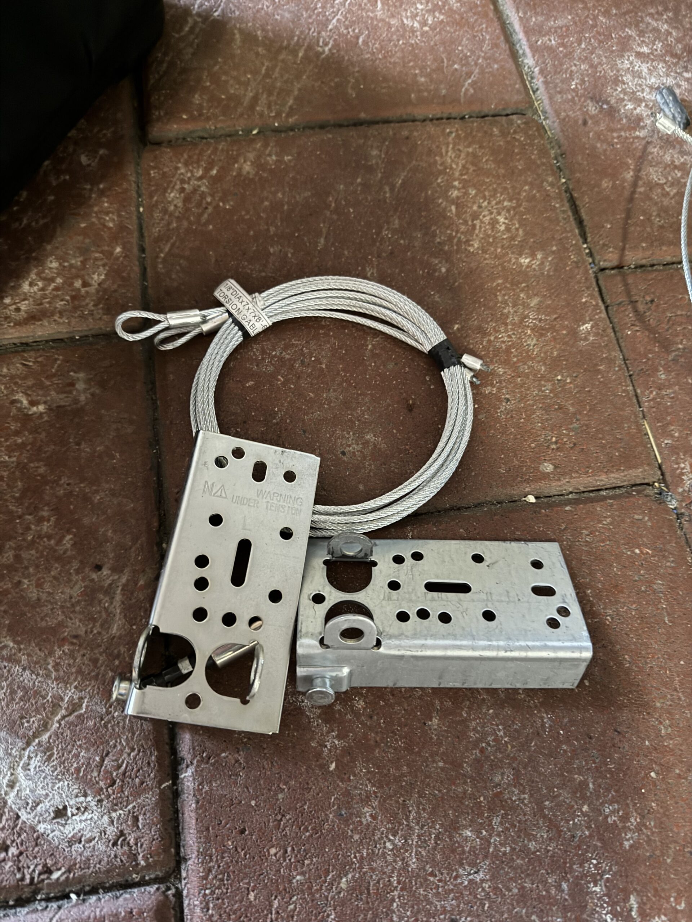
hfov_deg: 56.8
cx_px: 346
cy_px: 461
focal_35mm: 24
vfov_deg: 71.6
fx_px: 640
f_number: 1.78
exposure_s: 1/15
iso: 1000
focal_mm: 6.76
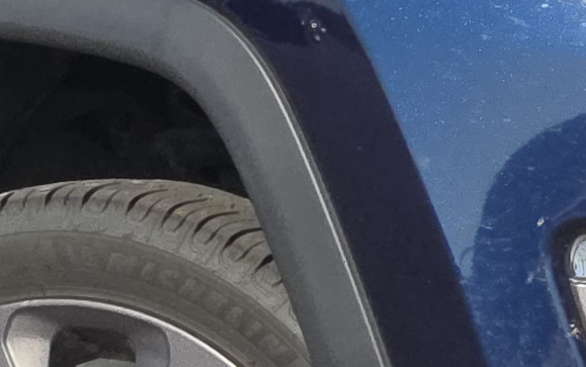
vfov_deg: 2.7
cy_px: 70
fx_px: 7876
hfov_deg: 4.3
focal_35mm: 493
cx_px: 231
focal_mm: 7.9
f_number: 2.4
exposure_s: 1/1686
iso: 50
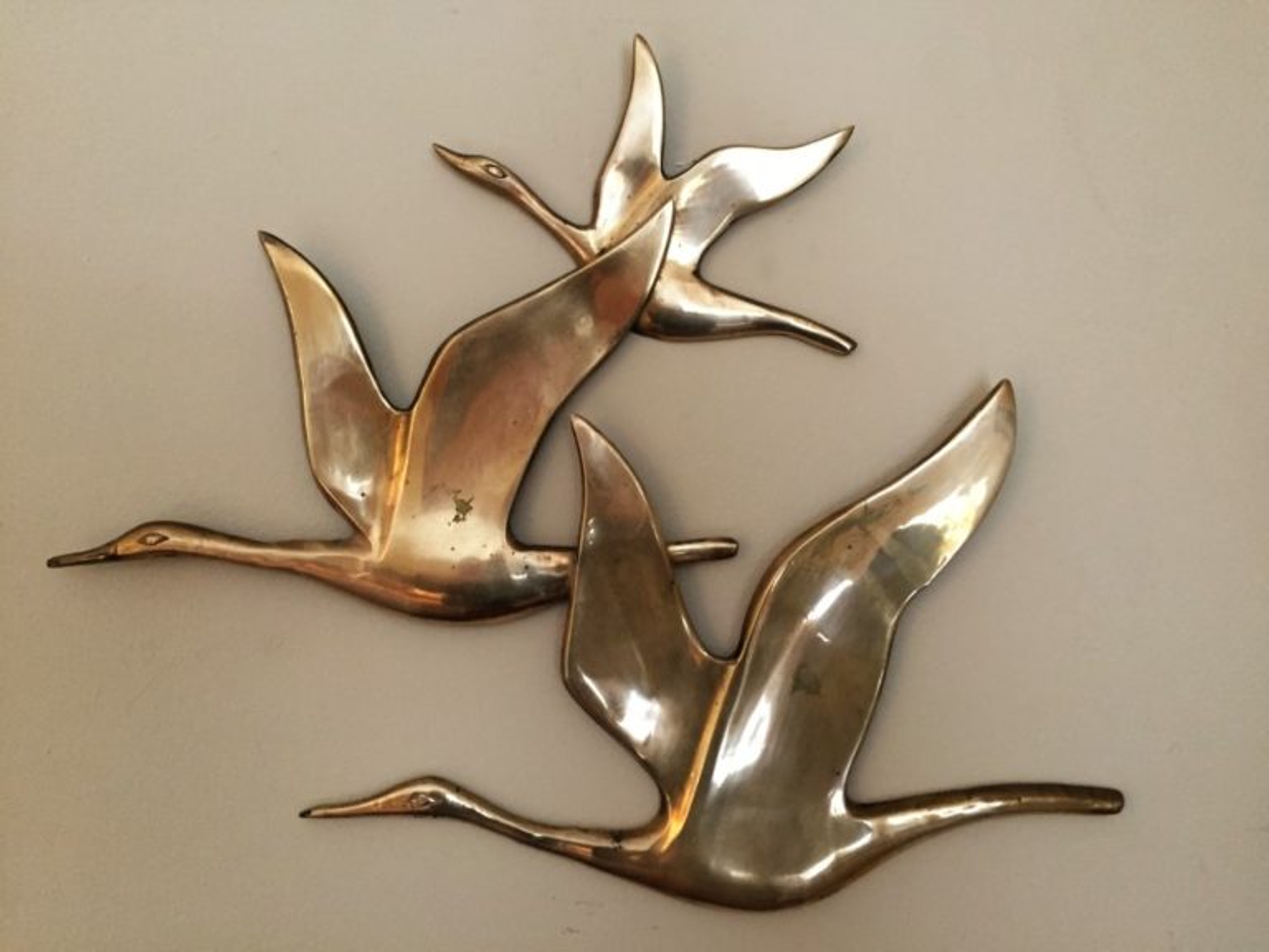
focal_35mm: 29
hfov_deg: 61.7
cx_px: 634
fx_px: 1063
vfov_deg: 48.2
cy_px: 476
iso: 250
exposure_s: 1/24
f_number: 2.2
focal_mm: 4.15
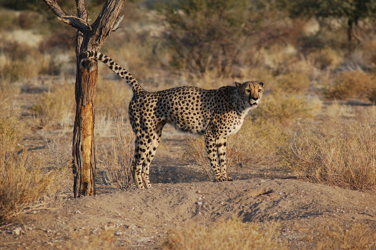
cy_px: 125
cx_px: 188
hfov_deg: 7.2
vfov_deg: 4.8
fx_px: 2974
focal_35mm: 285
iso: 400
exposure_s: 1/640
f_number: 4.8
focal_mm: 190
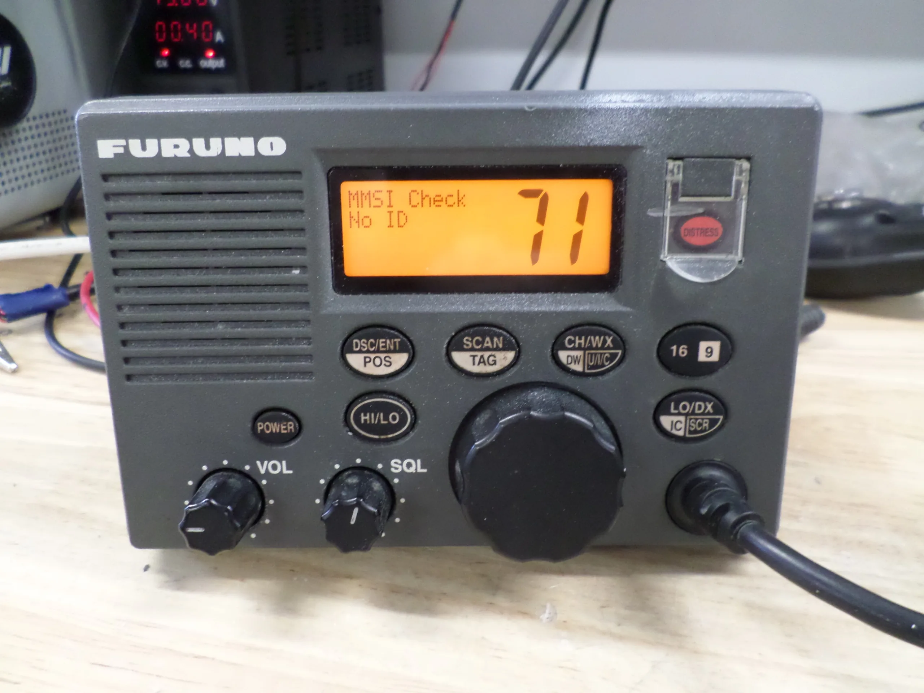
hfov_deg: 69.4
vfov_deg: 54.9
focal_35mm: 25
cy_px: 346
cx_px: 462
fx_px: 667
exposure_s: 1/30
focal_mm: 4.5
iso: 320
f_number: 2.5
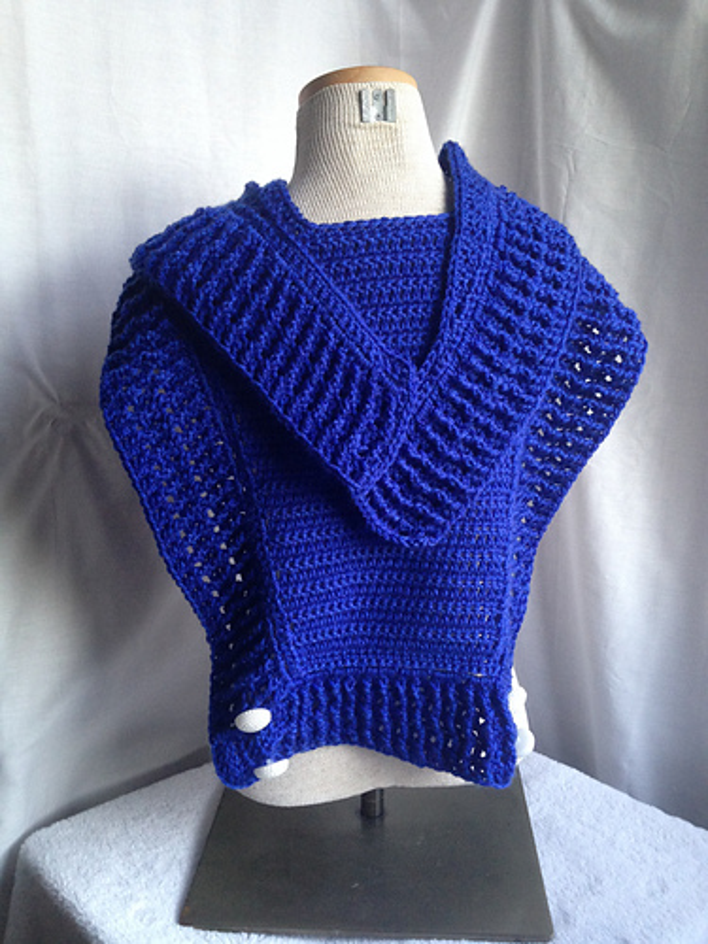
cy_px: 472
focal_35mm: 33
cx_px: 354
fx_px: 900
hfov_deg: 42.9
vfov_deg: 55.4
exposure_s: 1/20
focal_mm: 4.12
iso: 200
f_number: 2.4
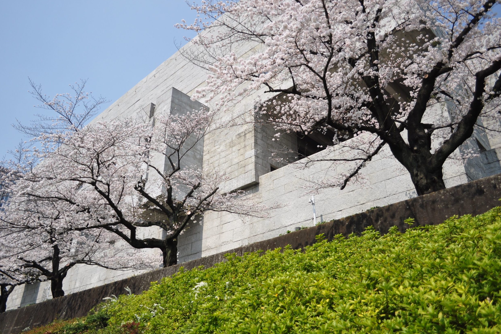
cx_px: 243
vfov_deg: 46.4
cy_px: 167
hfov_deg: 65.5
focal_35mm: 28
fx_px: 390
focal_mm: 18
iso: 200
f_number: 3.5
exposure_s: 1/2000
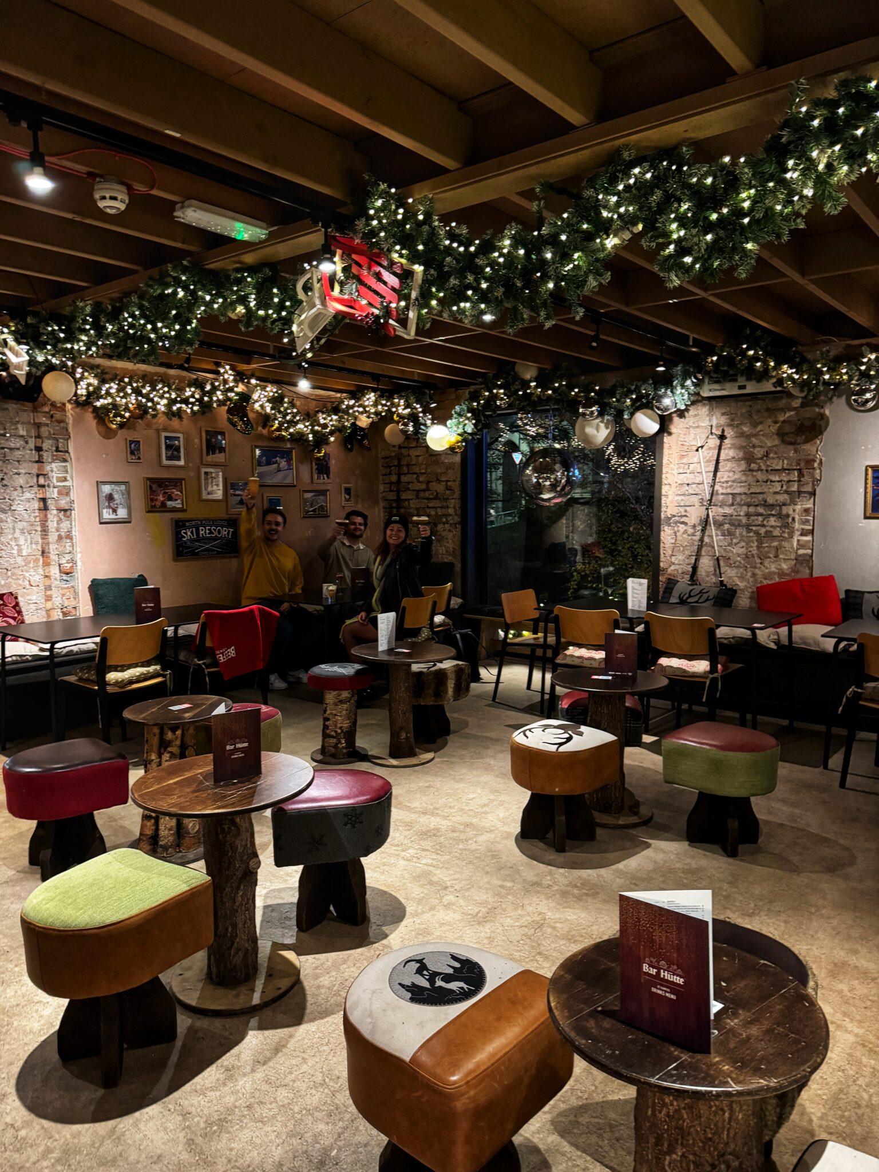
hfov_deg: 56.8
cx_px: 440
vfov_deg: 71.6
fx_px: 813
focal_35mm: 24
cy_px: 586
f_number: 1.78
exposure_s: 1/33
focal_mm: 6.76
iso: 800
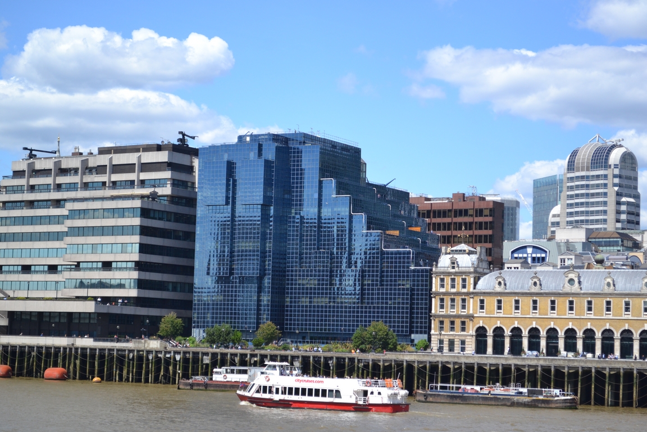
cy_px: 216
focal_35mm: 82
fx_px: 1483
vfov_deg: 16.6
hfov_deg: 24.6
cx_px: 324
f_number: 5.6
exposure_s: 1/1250
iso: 400
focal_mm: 55
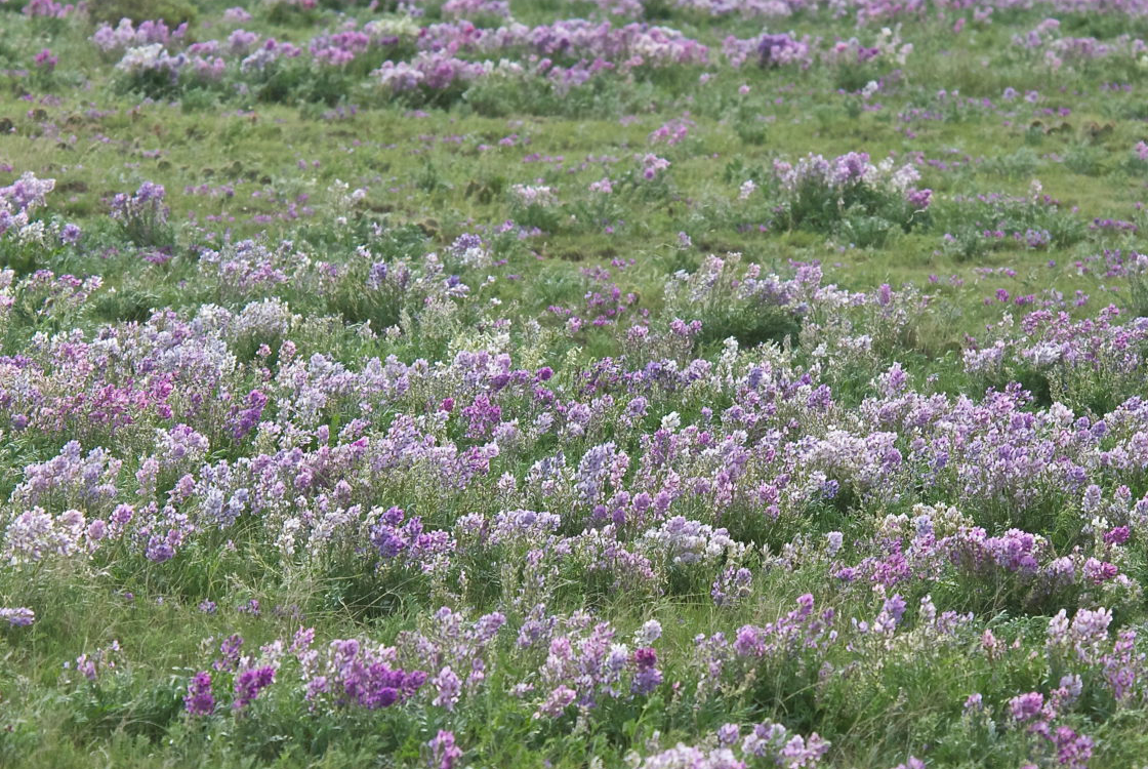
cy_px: 448
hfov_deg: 5.9
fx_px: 11101
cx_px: 605
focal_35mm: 348
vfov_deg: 4.0
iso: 1000
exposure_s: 1/2000
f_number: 7.1
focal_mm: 175
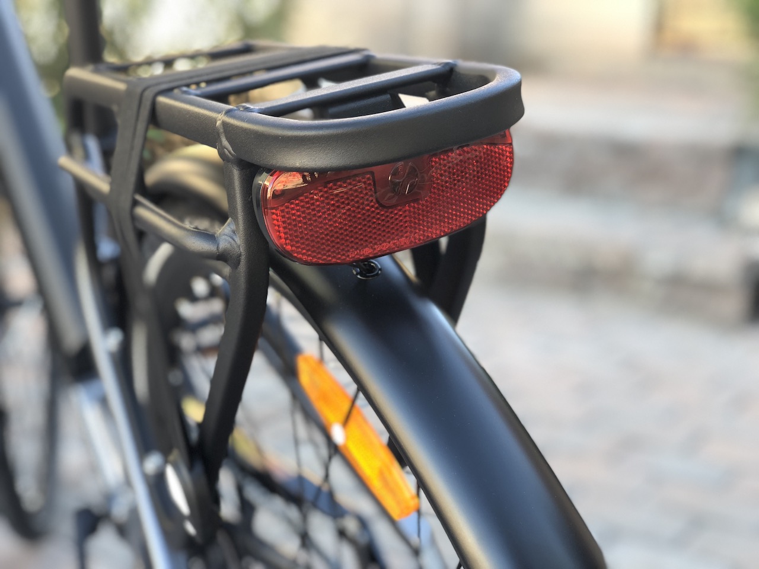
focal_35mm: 52
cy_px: 284
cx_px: 380
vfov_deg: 28.0
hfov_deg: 36.8
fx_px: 1140
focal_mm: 6
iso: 40
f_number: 2.4
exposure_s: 1/60
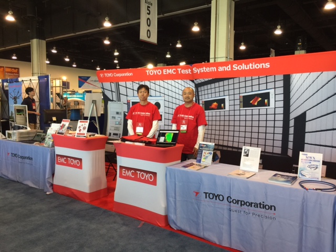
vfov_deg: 48.2
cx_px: 168
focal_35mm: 29
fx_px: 281
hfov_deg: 61.7
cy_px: 126
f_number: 2.2
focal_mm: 4.15
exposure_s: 1/15
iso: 40
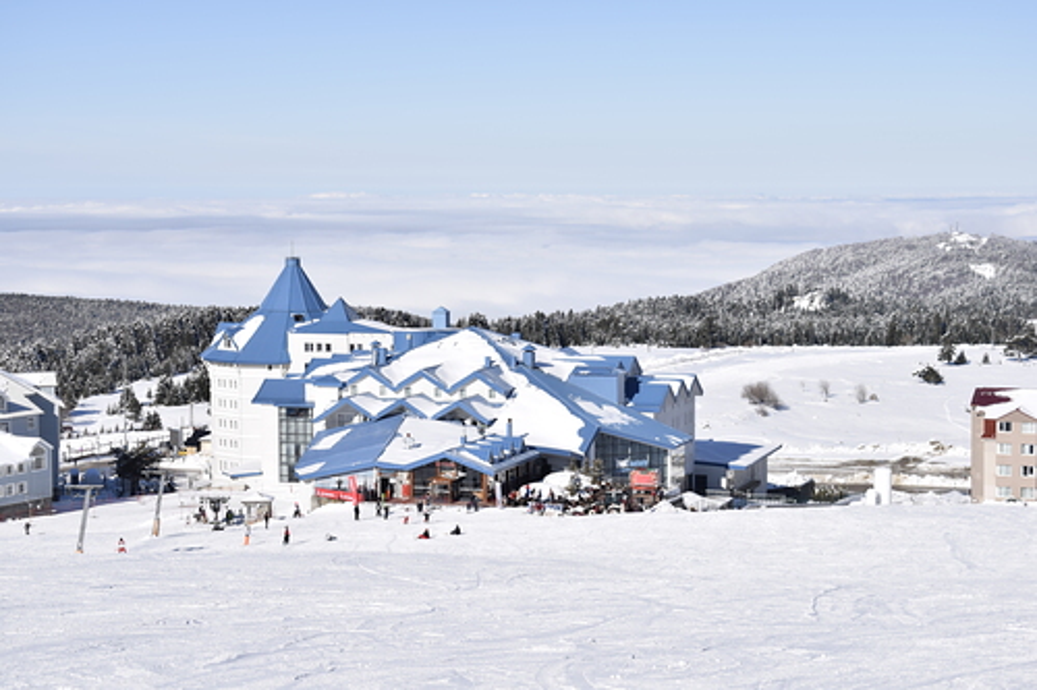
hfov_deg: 26.0
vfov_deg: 17.5
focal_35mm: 78
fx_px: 2246
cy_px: 345
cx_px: 518
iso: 100
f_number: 8
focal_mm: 52
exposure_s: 1/500
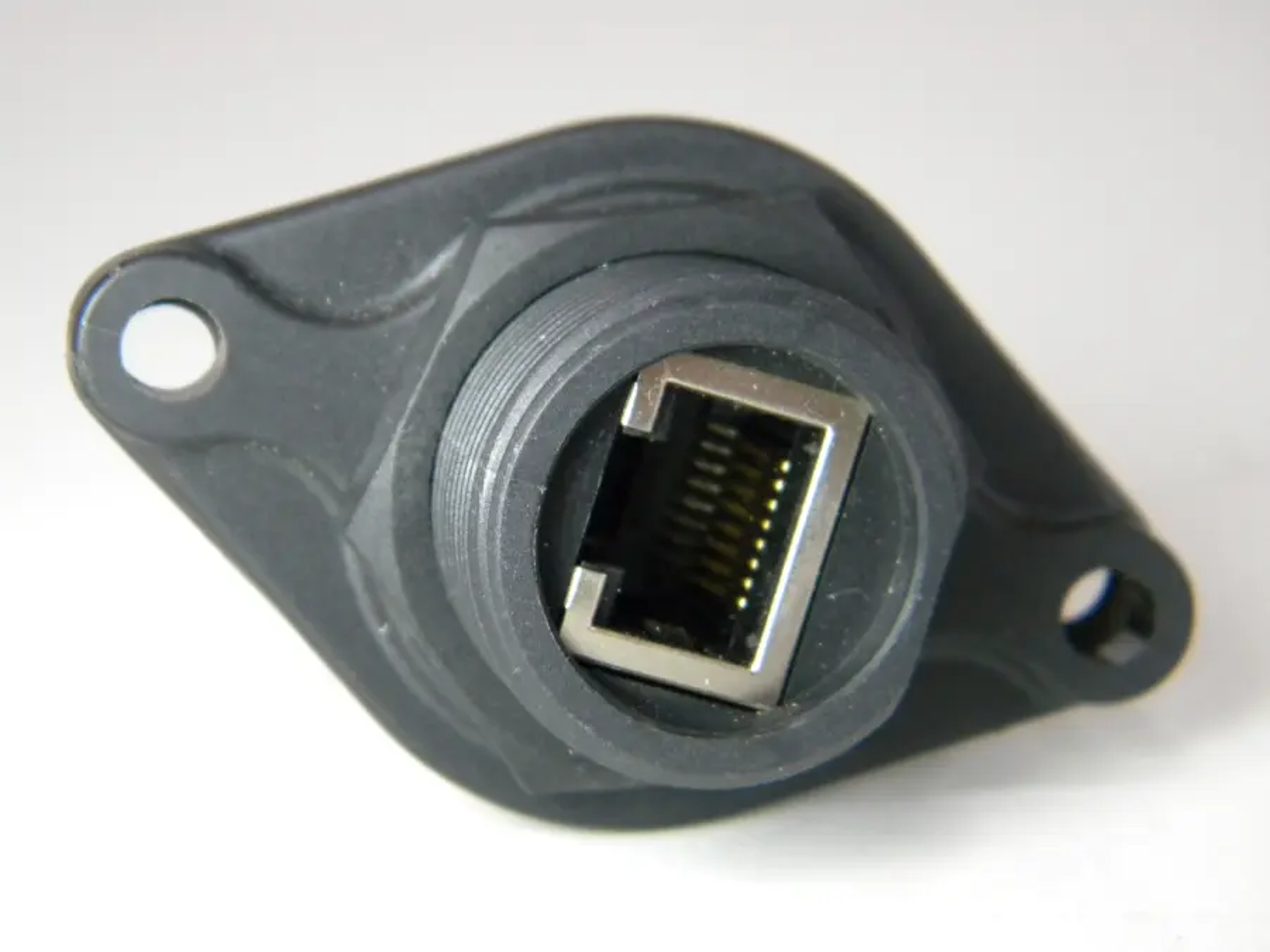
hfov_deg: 23.6
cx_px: 635
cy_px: 476
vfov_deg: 17.8
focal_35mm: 83
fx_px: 3046
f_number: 4.5
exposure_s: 1/246
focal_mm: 15.1
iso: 400
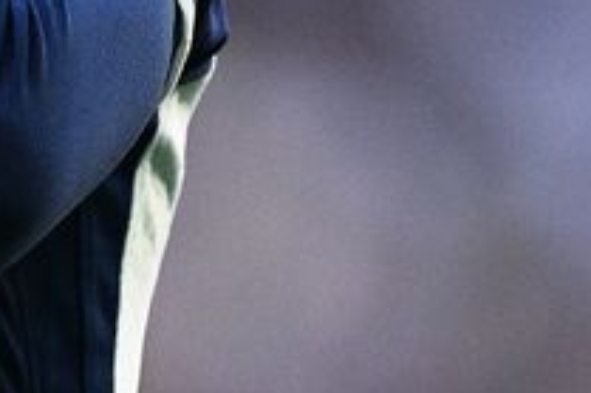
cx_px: -749
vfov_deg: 0.7
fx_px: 30461
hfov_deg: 1.1
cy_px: -360
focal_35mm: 1857
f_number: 2.8
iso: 1000
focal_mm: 400
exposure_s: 1/2000
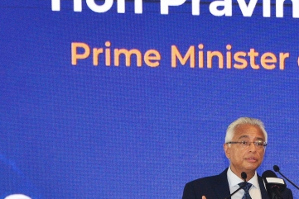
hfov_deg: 5.4
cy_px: 200
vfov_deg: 3.6
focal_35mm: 383
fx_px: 3182
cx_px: 351
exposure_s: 1/200
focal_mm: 135
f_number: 5.6
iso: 1600
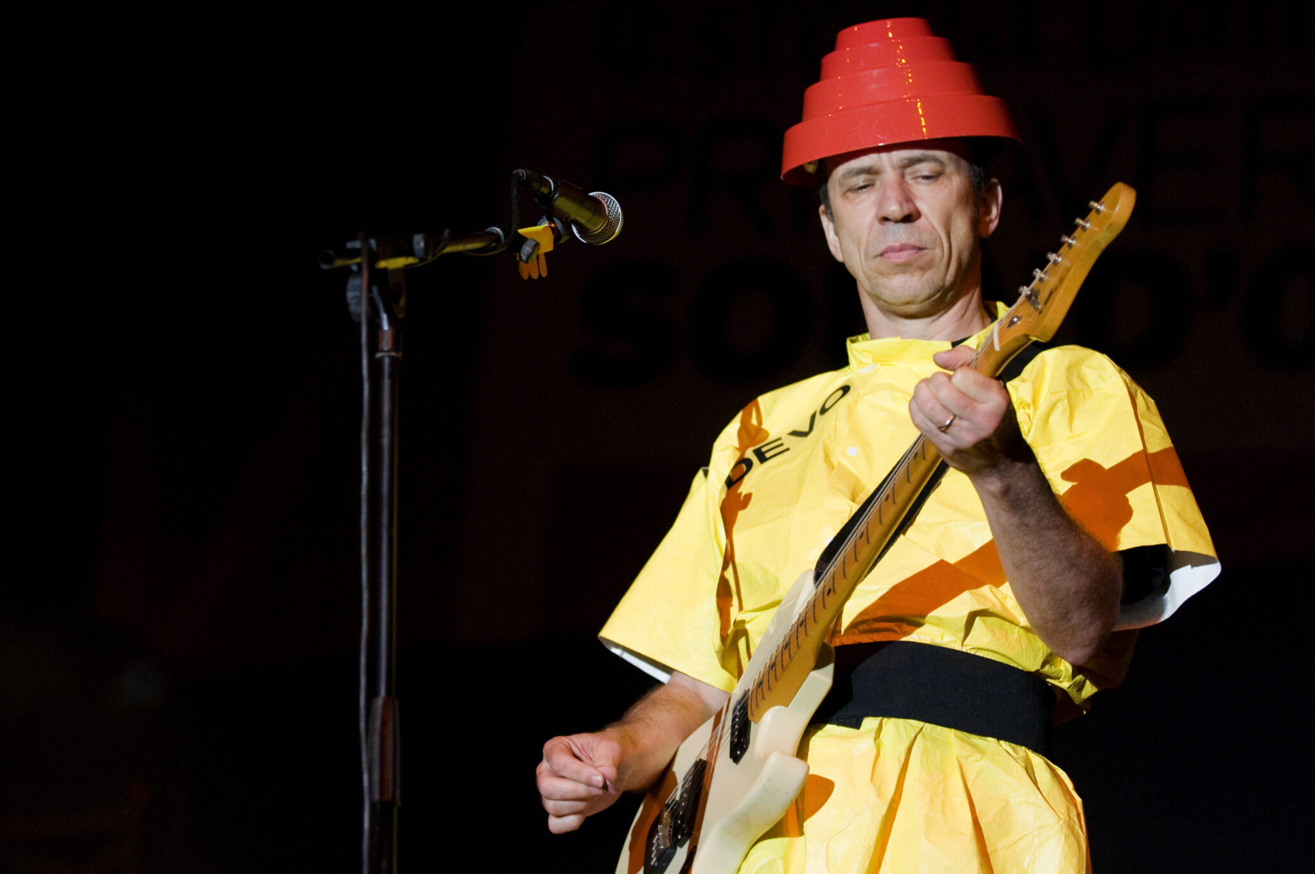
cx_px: 658
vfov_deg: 9.6
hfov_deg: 14.4
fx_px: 5199
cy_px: 437
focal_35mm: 142
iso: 2500
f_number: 2.8
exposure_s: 1/200
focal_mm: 95
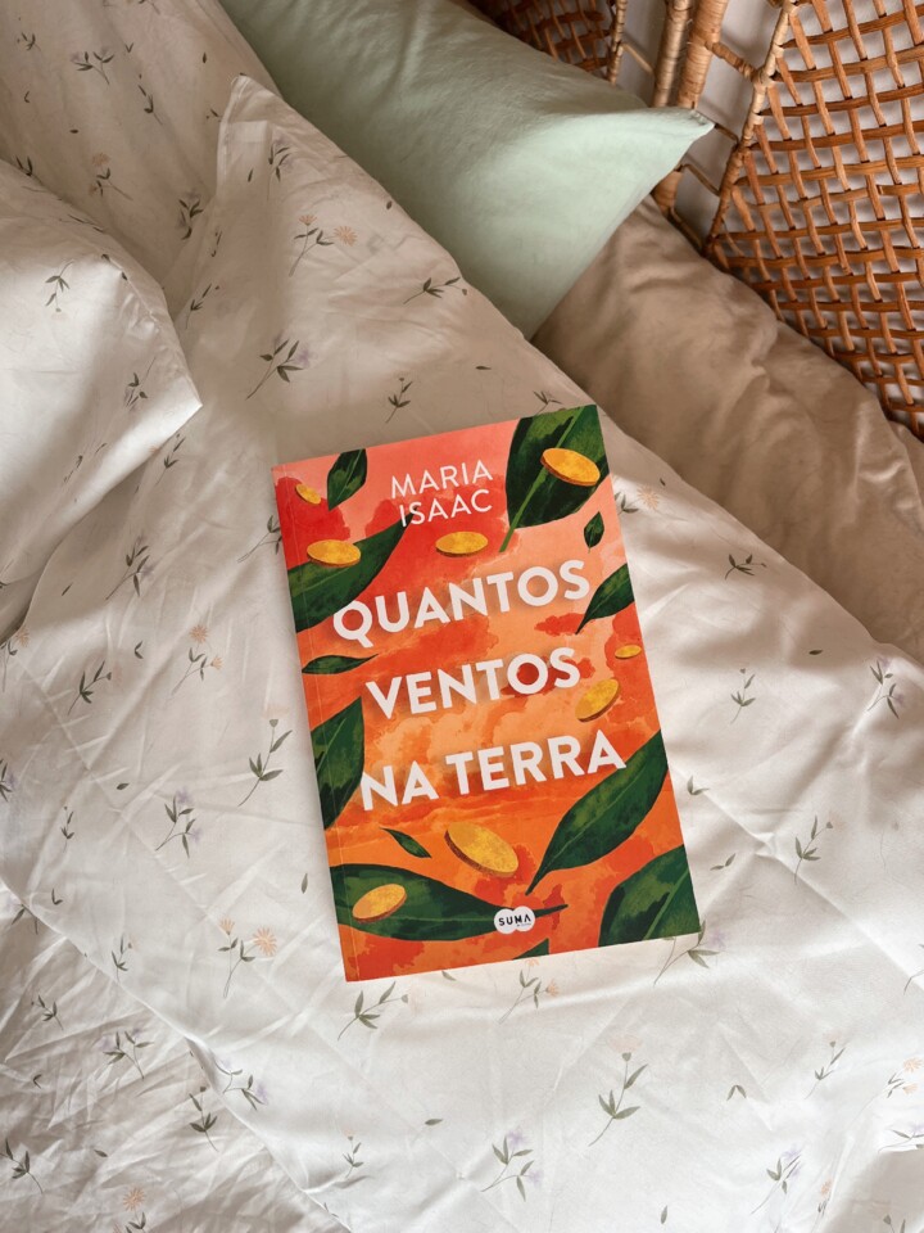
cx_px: 462
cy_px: 616
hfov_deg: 53.1
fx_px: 925
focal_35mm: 26
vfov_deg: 67.3
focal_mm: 5.1
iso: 40
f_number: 1.6
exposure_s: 1/121
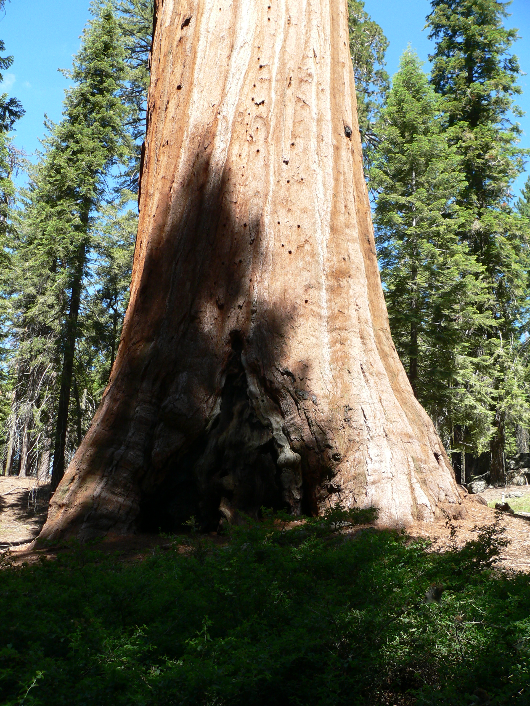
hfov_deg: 39.7
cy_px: 353
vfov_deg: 51.4
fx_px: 735
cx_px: 265
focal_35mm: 36
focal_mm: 6
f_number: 4
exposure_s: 1/160
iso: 80
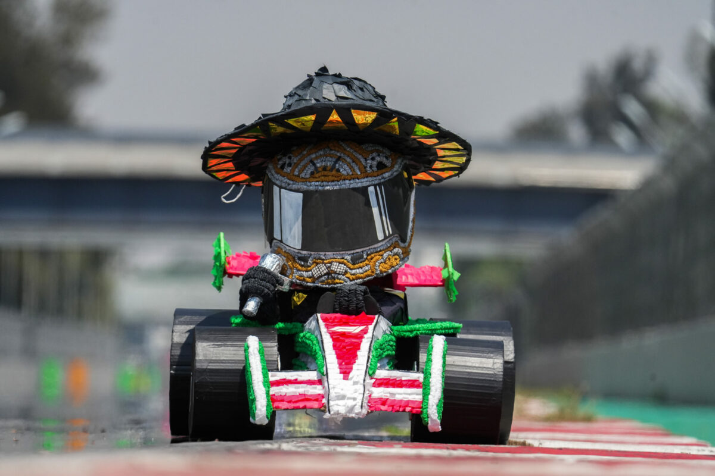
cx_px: 358
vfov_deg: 3.5
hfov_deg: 5.3
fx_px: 7706
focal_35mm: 388
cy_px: 238
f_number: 7.1
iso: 2500
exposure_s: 1/8000
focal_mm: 388
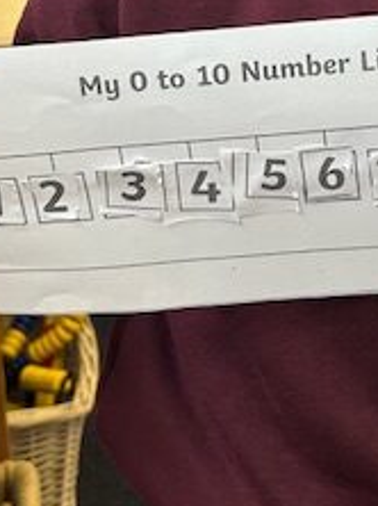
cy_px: 11
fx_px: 1094
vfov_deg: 24.9
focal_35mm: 75
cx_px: 371
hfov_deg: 19.1
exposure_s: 1/80
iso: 125
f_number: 1.5
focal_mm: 5.7
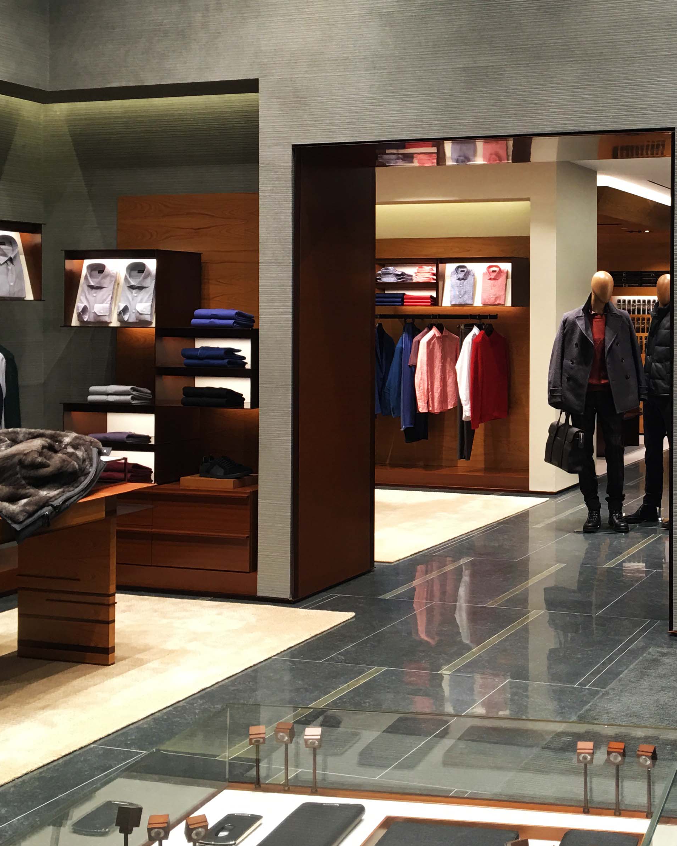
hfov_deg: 30.0
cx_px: 620
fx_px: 1202
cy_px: 333
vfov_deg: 38.6
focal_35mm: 48
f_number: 2.2
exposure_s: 1/15
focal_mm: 4.15
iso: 25
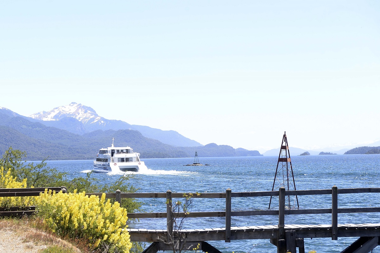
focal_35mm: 70
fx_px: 739
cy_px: 126
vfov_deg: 19.5
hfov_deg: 28.8
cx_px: 190
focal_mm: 70
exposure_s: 1/250
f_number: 10
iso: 200
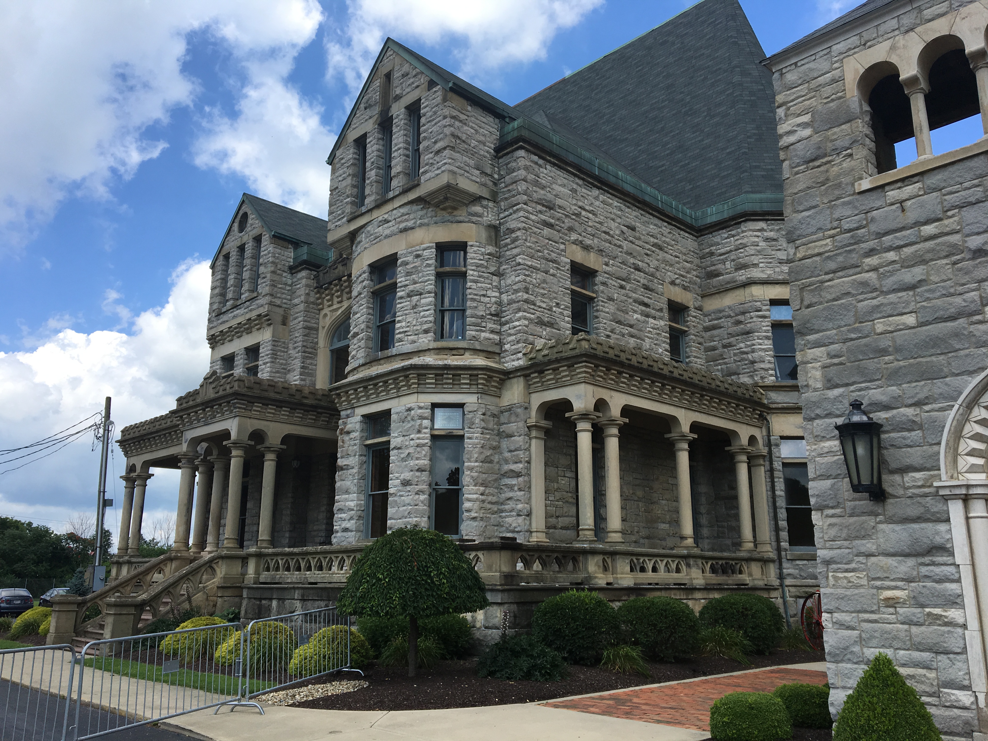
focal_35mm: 29
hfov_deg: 61.7
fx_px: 828
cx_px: 494
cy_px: 370
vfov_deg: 48.2
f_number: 2.2
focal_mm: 4.15
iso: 25
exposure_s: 1/1166
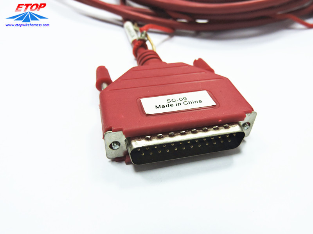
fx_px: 271
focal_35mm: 30
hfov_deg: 60.0
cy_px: 117
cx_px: 156
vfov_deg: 46.8
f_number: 3.1
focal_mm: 5.4
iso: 250
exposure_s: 1/30
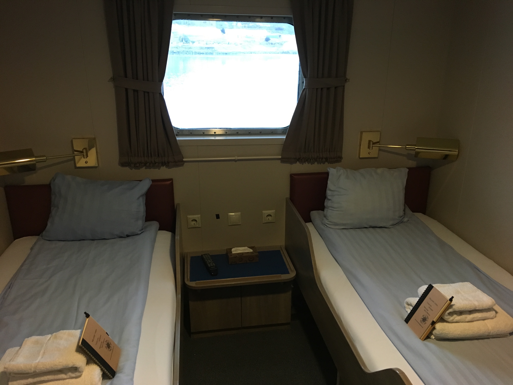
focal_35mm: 29
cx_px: 256
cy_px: 192
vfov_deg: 48.2
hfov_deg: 61.7
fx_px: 430
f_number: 2.2
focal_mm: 4.15
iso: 200
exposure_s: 1/33
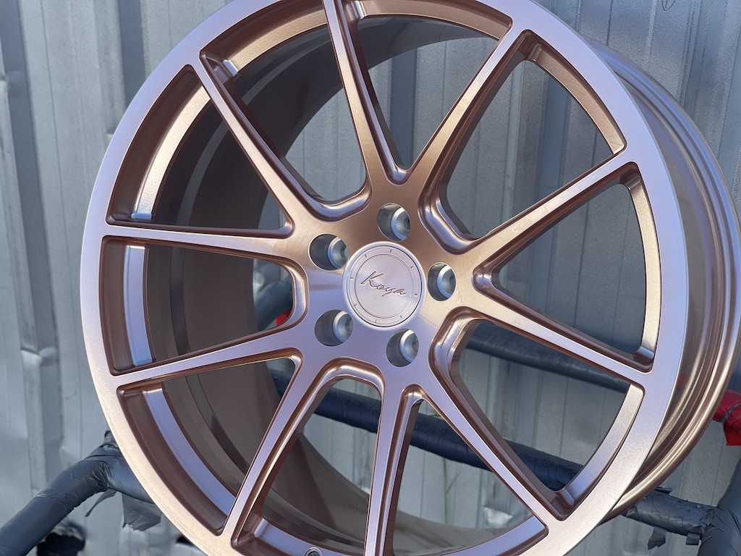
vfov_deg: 22.9
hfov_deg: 30.3
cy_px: 278
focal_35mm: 64
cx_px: 370
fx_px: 1370
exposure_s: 1/264
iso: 20
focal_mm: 7.5
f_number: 2.2
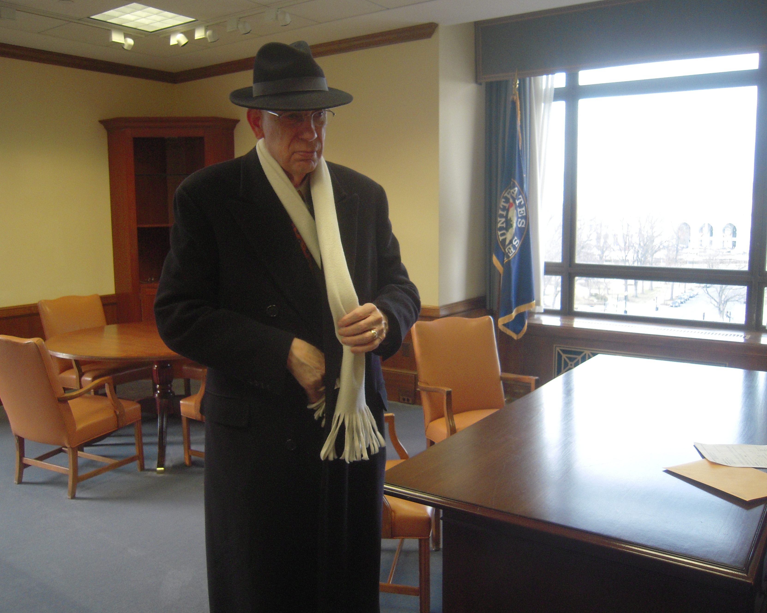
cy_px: 306
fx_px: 681
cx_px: 369
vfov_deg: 48.5
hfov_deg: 58.8
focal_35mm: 30
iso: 320
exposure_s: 1/30
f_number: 2.7
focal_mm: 5
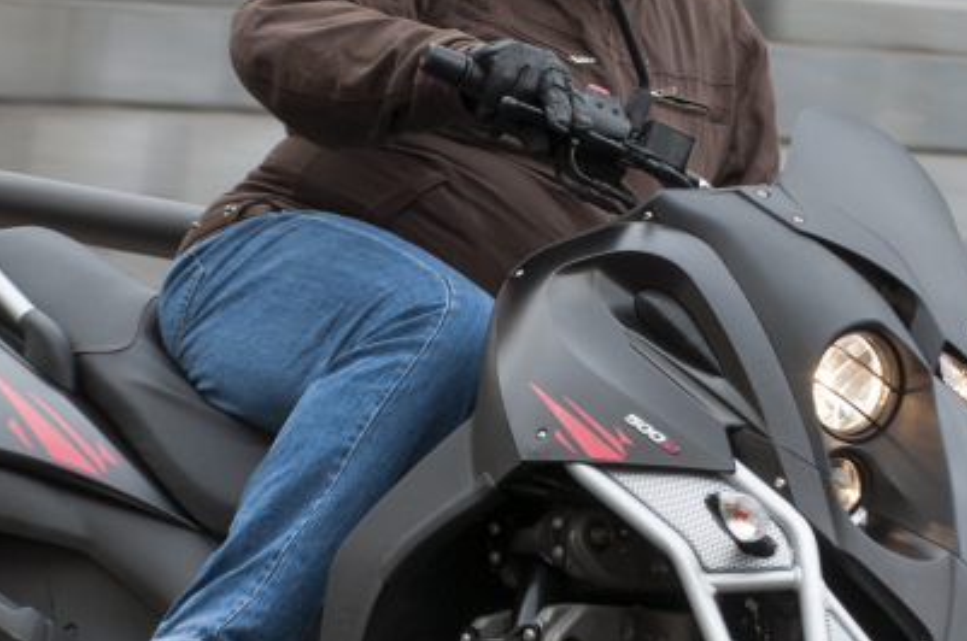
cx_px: 379
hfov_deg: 3.5
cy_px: 455
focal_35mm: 599
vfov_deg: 2.3
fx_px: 16053
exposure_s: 1/160
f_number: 9
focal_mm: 125
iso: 200
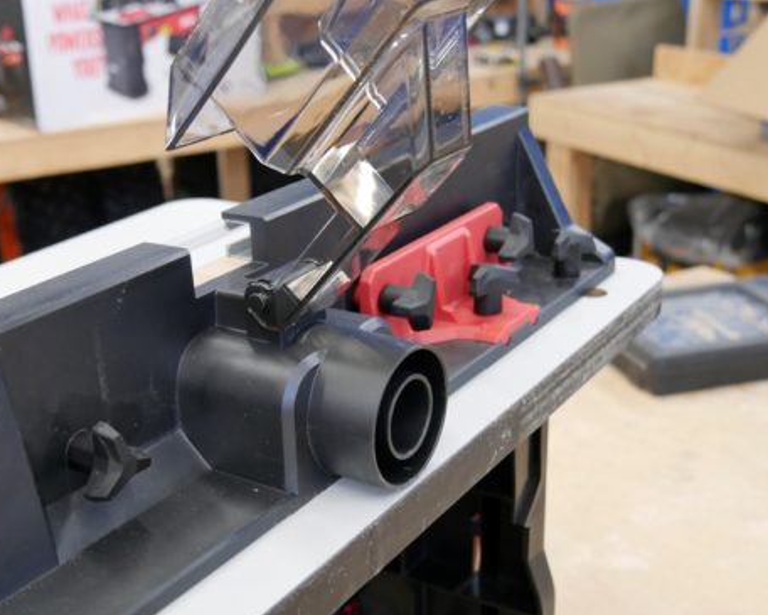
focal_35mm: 51
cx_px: 287
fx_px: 1159
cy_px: 342
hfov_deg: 36.4
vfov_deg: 29.7
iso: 1250
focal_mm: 19
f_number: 3.8
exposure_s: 1/60
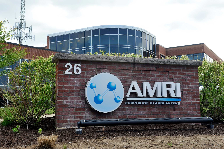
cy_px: 74
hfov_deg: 43.6
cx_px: 112
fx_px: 280
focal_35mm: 45
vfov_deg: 29.8
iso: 400
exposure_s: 1/400
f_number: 8
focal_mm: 45
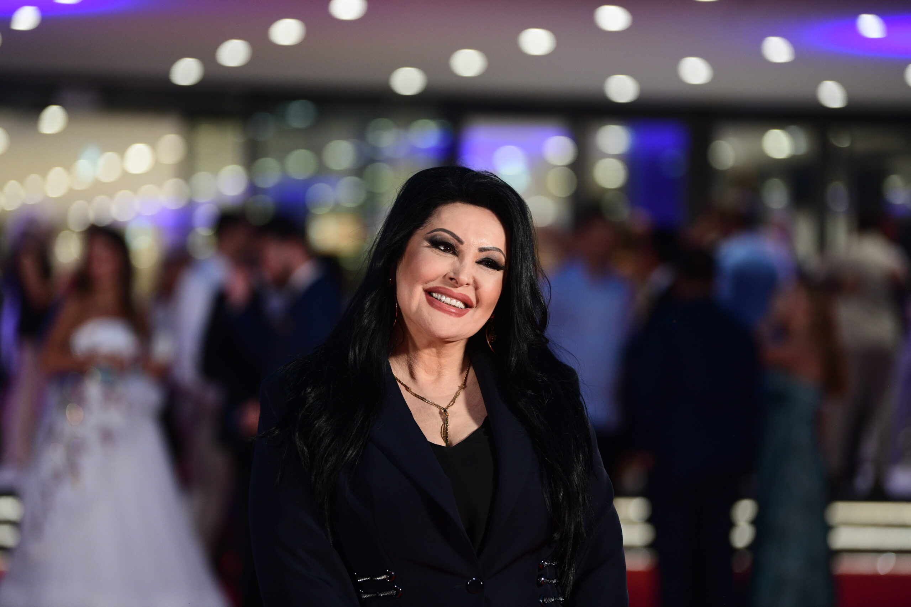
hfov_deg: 14.7
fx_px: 3543
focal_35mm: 140
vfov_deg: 9.8
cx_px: 456
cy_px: 304
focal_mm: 140
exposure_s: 1/200
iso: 1250
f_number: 2.8
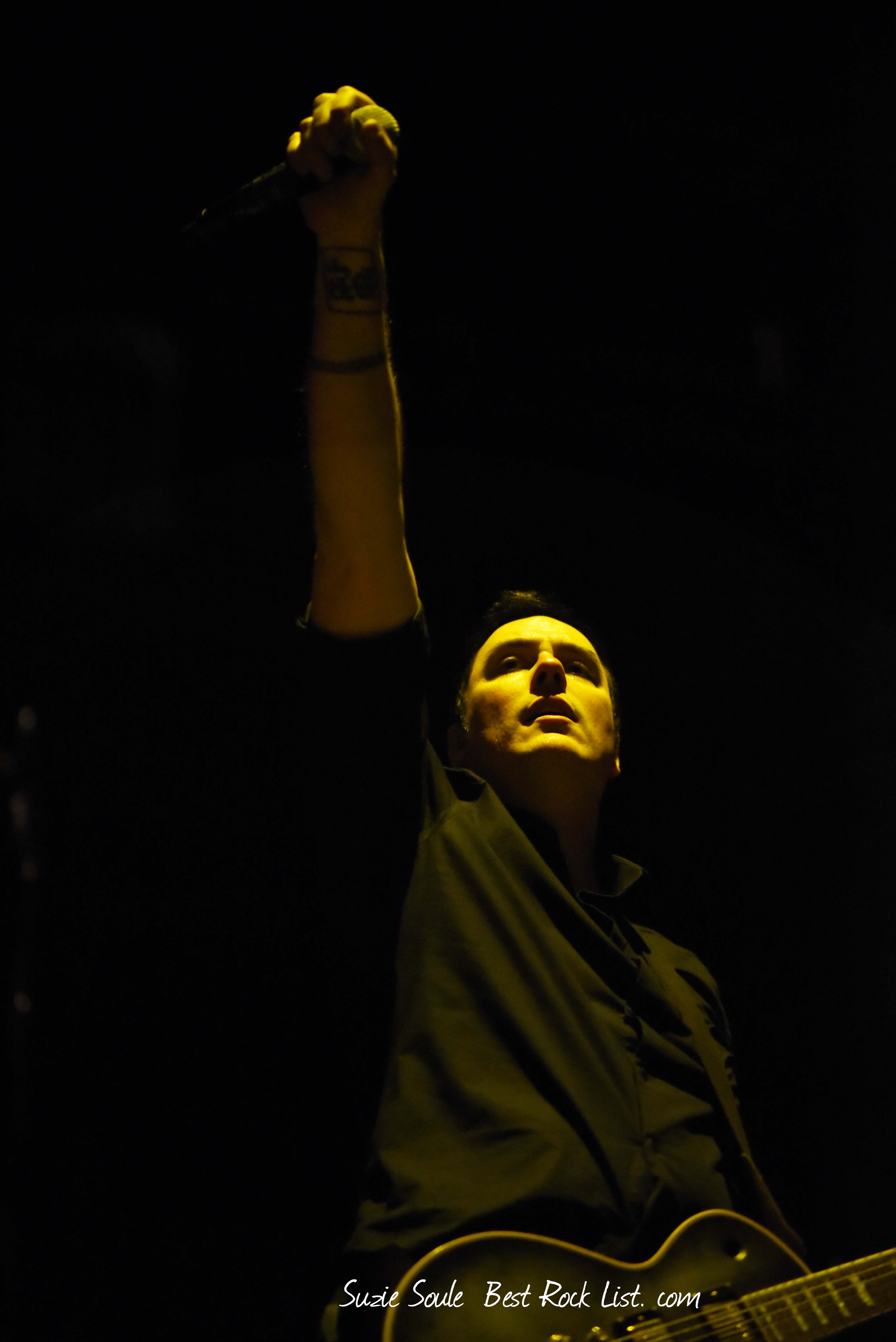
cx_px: 448
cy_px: 671
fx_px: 3170
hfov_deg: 16.1
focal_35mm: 85
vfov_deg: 23.9
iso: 4000
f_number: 1.8
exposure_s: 1/1250
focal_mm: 85
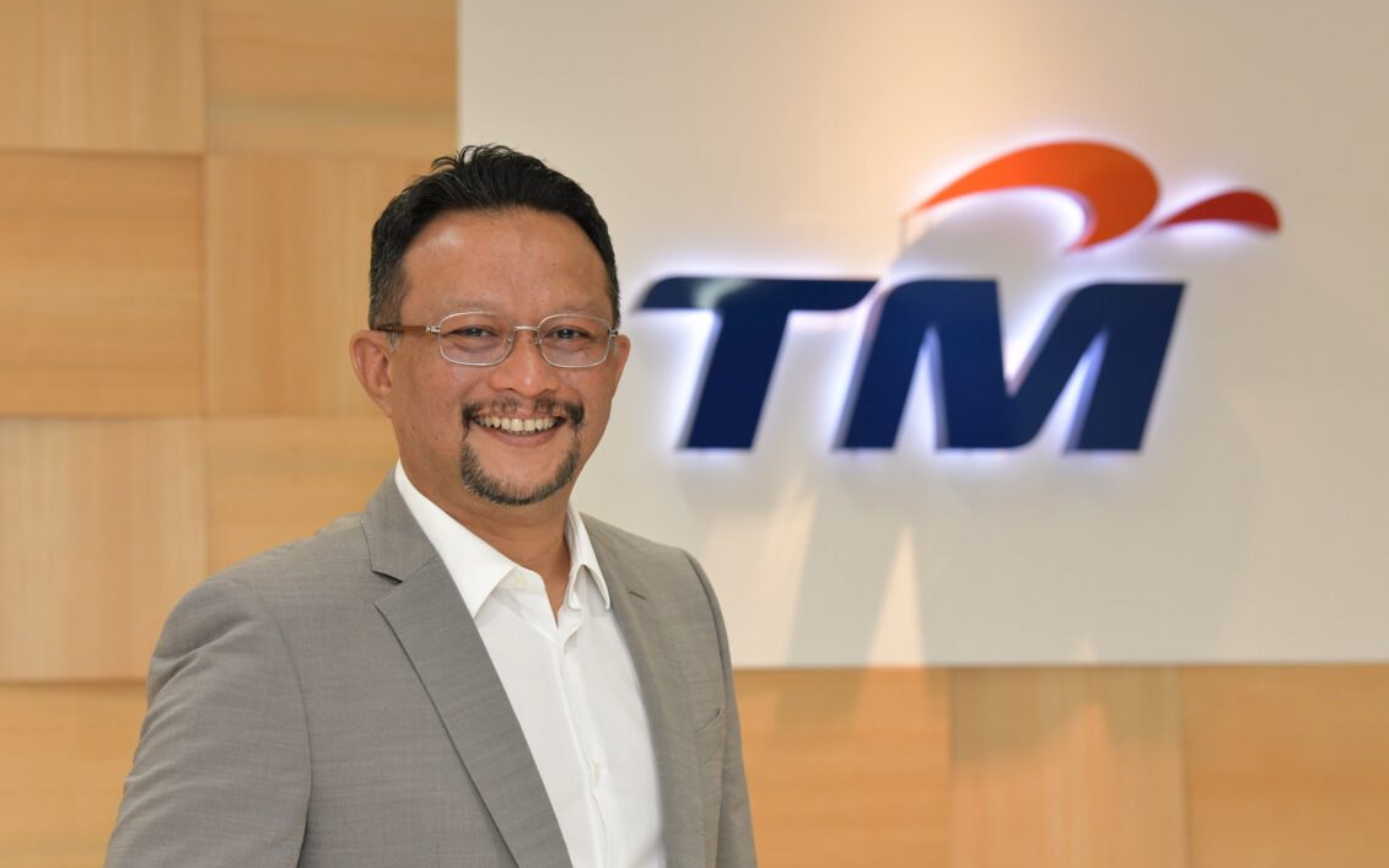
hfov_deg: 18.4
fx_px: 4278
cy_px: 458
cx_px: 699
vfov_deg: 11.6
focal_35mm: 113
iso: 2000
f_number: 5.6
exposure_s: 1/160
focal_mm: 110
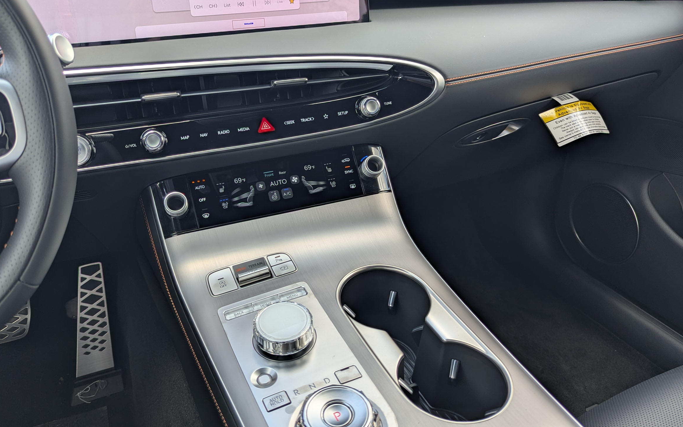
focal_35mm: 28
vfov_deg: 44.5
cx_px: 312
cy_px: 196
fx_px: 521
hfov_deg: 66.3
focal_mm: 6.81
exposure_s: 1/341
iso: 41
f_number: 1.85
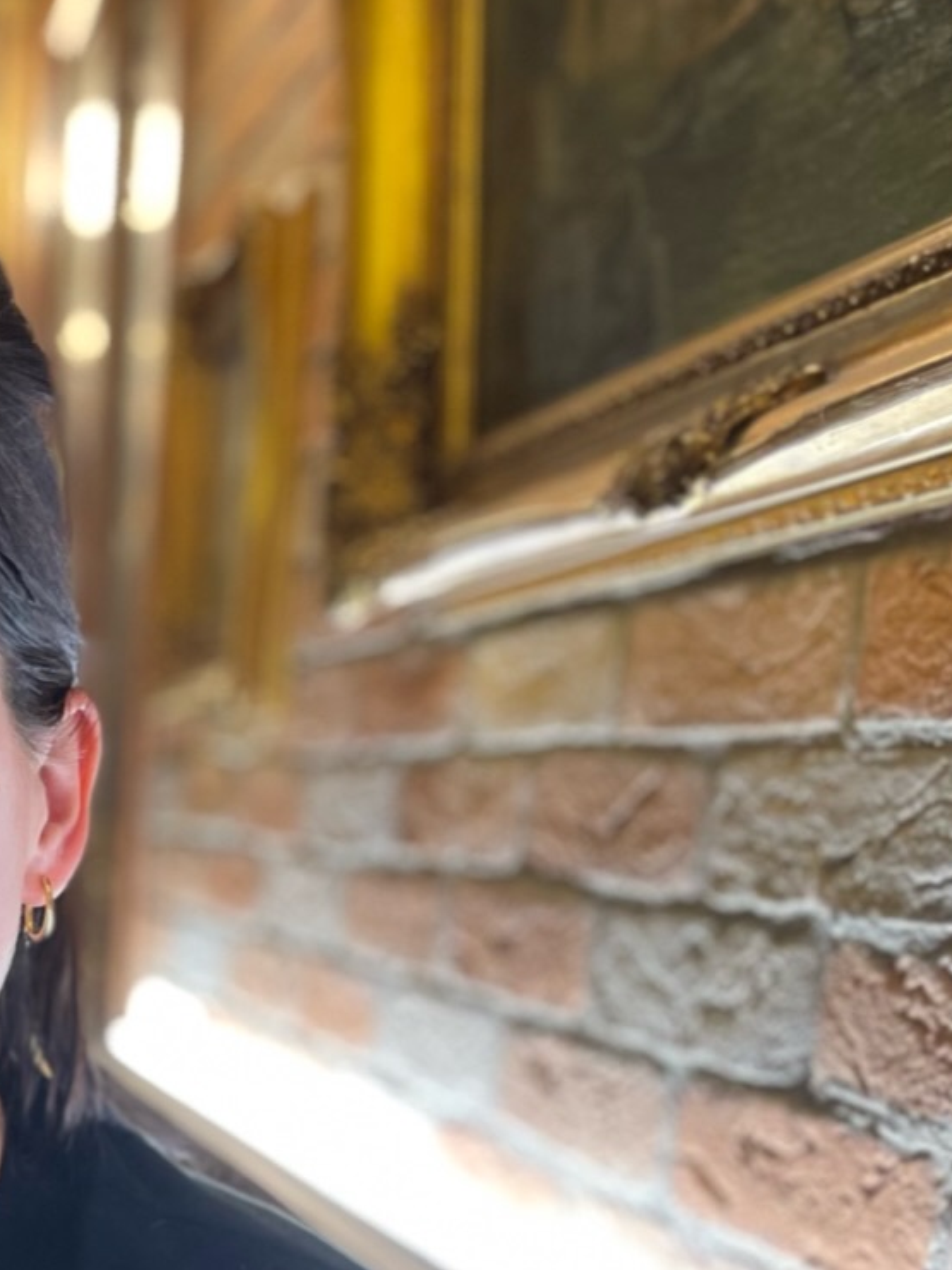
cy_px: 1604
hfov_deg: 19.1
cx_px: -232
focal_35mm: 72
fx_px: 2640
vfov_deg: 24.1
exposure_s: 1/50
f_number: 1.6
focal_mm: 4.2
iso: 200
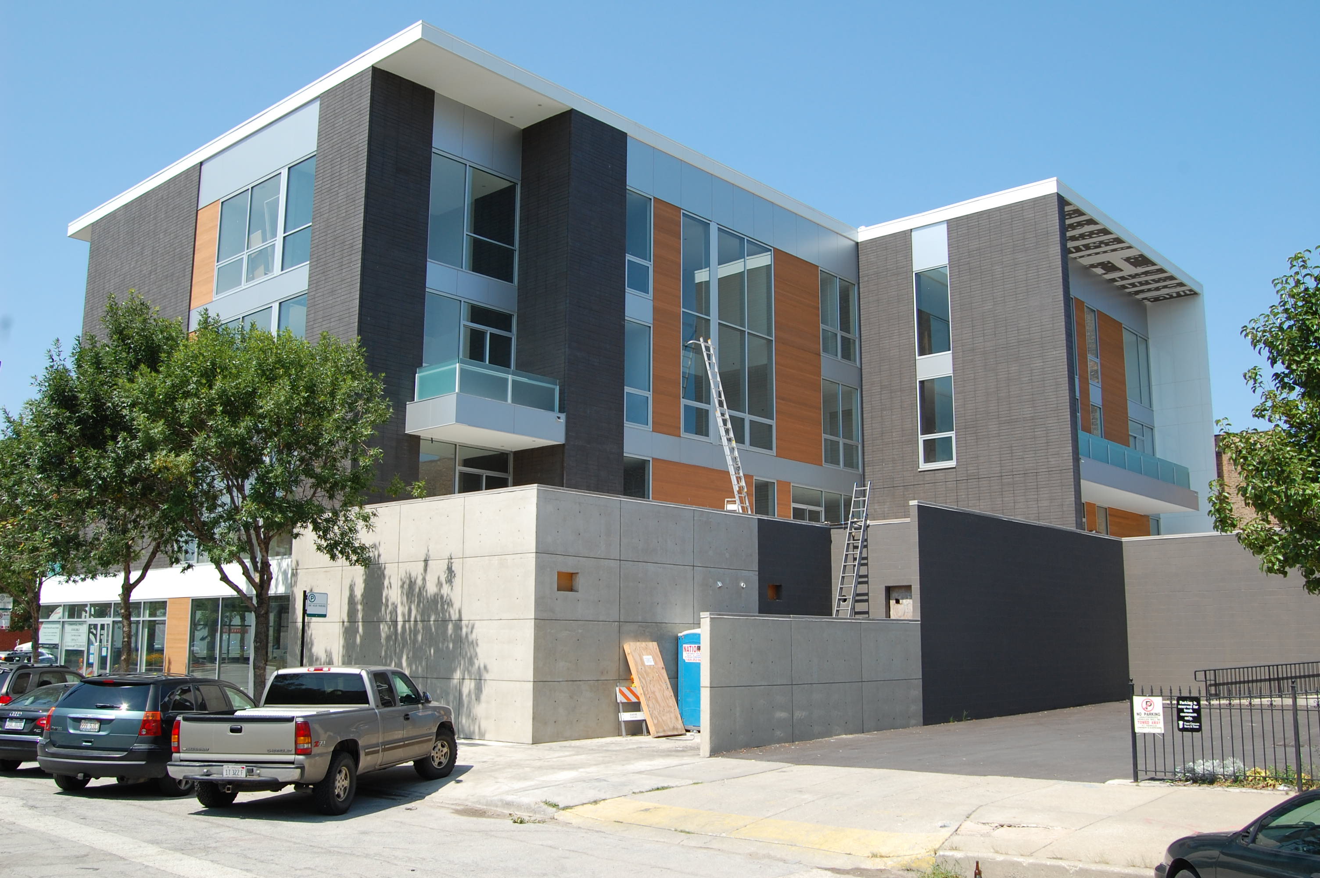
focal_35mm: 33
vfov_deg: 39.9
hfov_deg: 57.3
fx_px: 1209
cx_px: 660
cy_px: 439
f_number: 8
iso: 200
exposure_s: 1/250
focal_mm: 22
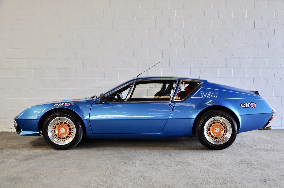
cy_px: 94
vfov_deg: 39.9
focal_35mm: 33
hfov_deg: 57.3
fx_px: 260
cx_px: 142
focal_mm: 22
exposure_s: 1/60
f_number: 4
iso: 400
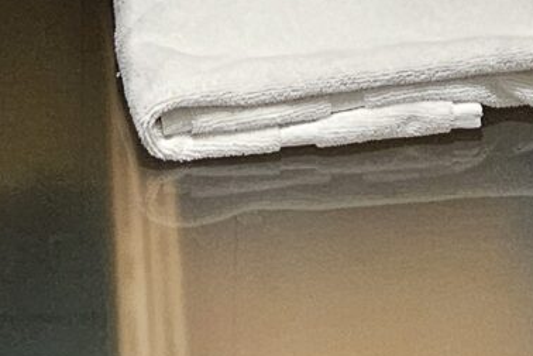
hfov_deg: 12.7
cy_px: -1253
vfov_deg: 6.3
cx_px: 169
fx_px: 2398
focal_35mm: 162
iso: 800
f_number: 1.7
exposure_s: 1/120
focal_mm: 6.3
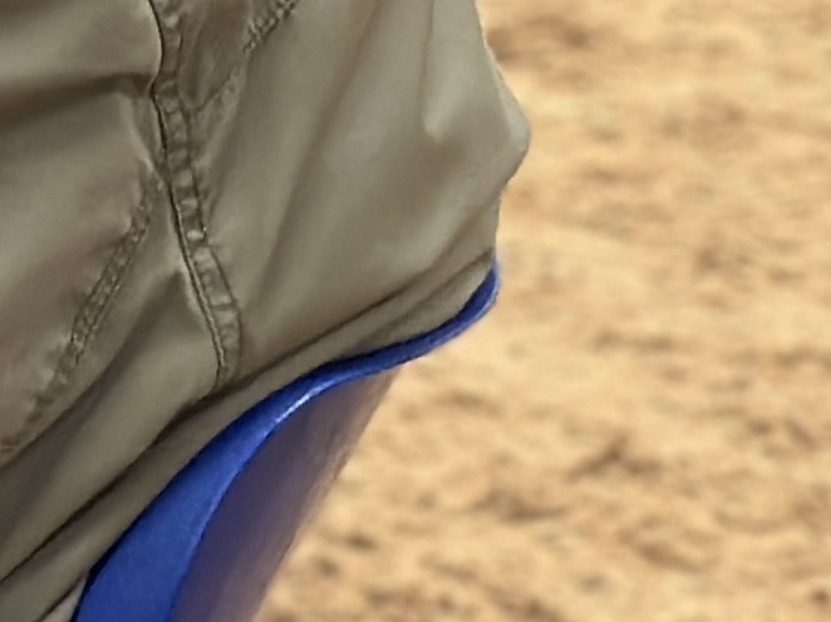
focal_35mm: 347
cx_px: -1571
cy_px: -936
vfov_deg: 4.2
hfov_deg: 5.4
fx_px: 8327
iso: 125
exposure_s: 1/50
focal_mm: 6.86
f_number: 1.78
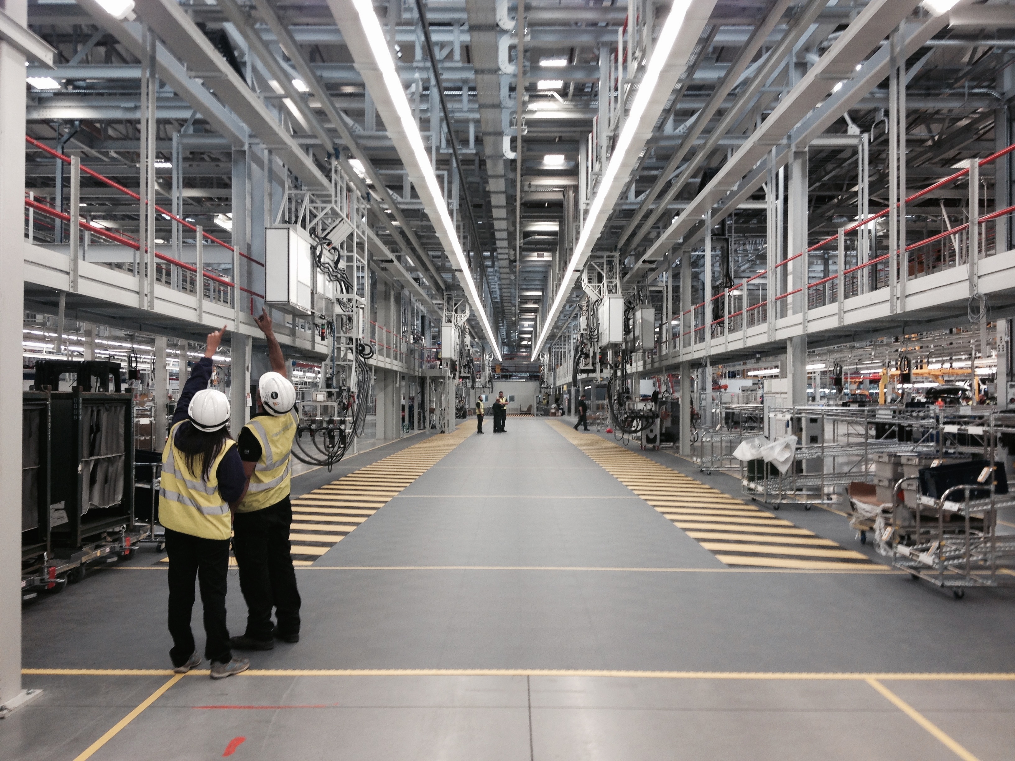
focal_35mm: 35
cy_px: 380
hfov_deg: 52.6
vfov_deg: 40.7
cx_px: 508
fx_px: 1026
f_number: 2.4
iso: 50
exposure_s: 1/30
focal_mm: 4.28
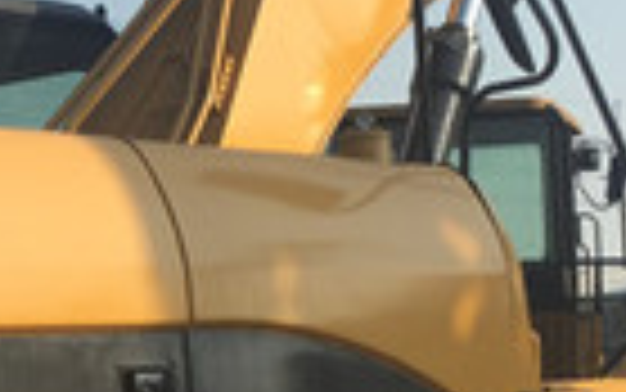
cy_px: 397
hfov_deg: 16.1
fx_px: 2116
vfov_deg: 10.5
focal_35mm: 124
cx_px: -144
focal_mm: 4.15
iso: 32
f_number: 2.2
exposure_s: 1/1276
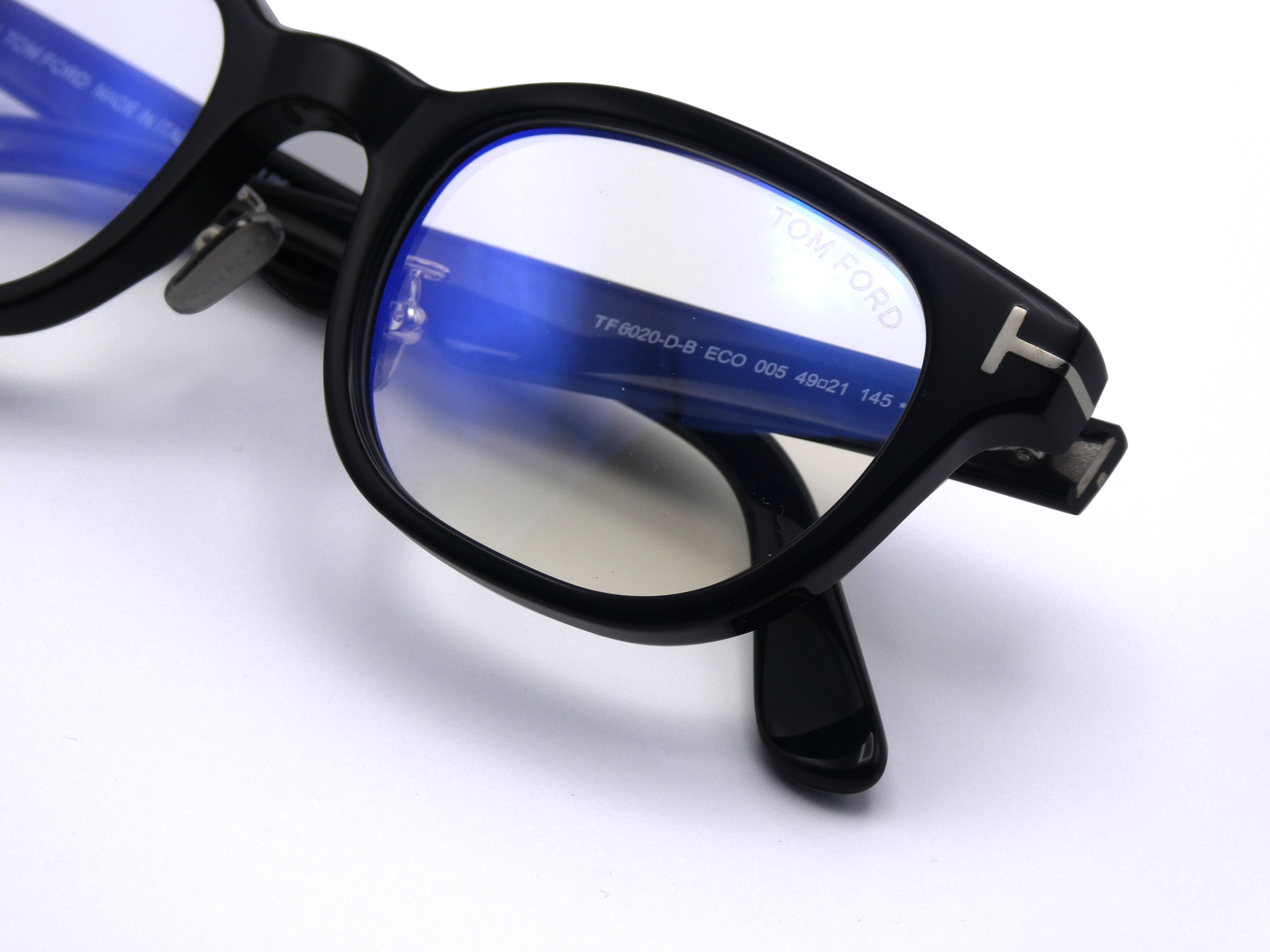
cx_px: 635
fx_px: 3082
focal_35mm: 84
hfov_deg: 23.3
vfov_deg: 17.6
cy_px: 476
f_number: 4.8
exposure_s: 1/320
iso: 80
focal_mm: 15
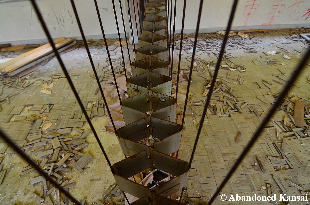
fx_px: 168
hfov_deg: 85.5
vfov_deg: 63.0
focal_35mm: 20
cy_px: 102
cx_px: 155
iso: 200
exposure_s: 1/50
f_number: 3.5
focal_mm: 13
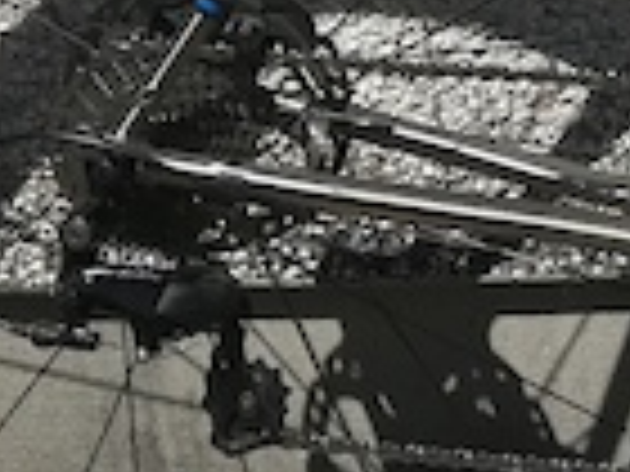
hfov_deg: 11.4
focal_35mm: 160
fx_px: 2912
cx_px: 1184
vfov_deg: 9.1
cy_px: -189
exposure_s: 1/5319
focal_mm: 3.99
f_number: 1.8
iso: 20
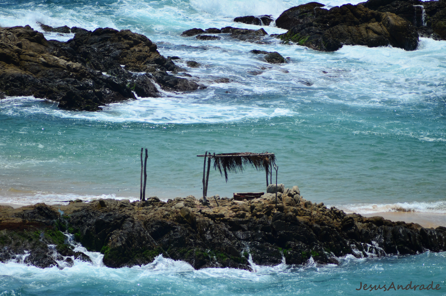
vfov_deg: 3.0
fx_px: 5563
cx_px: 223
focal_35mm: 450
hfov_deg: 4.6
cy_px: 148
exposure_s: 1/4000
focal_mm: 300
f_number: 5.6
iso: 320
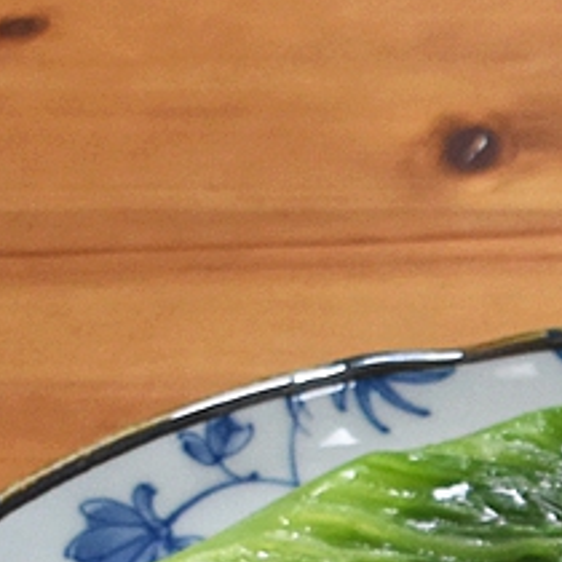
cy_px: 1172
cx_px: 1924
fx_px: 5033
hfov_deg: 5.8
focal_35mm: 274
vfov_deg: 6.2
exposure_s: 1/50
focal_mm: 26
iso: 800
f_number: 5
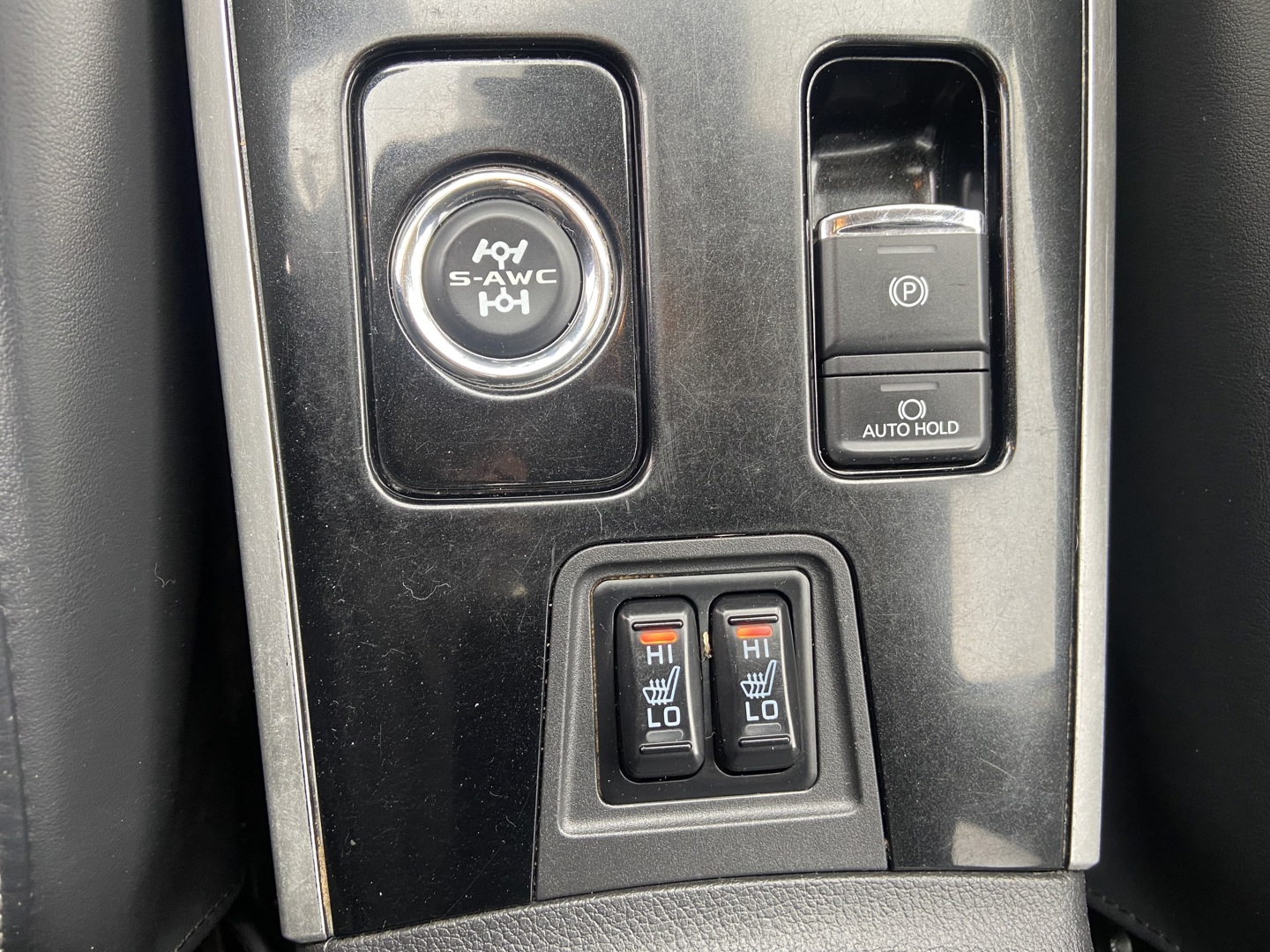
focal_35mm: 26
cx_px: 635
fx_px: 954
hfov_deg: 67.3
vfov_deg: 53.1
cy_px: 476
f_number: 1.8
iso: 160
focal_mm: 4.25
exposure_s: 1/60
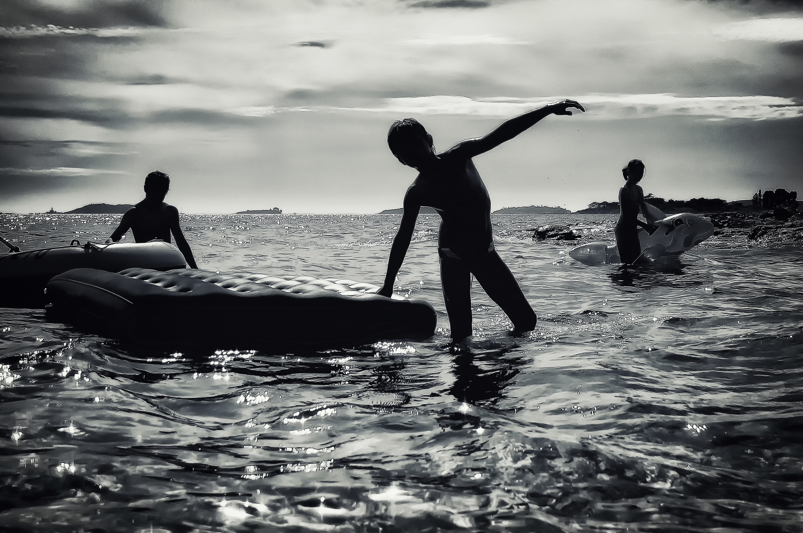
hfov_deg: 46.4
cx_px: 402
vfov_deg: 31.8
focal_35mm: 42
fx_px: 936
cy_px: 266
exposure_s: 1/8000
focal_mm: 28
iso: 200
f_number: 5.6
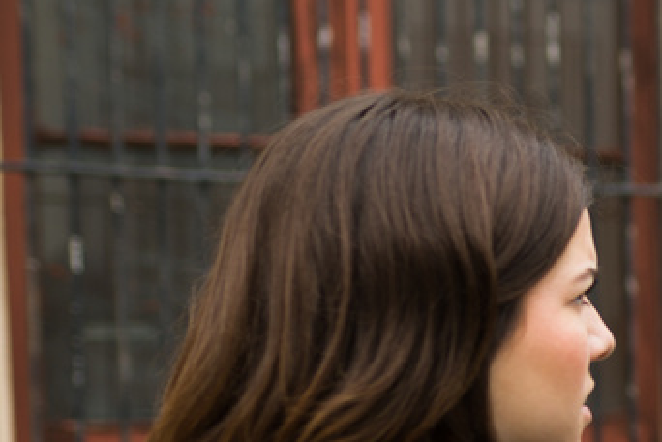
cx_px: 1053
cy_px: 497
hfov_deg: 14.4
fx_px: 2409
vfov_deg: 10.3
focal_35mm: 131
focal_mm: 35
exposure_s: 1/160
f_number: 2
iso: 100
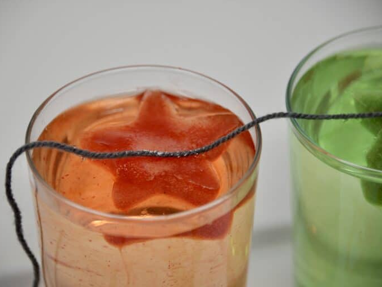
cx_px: 182
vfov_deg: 4.6
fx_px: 3598
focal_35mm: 326
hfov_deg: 6.1
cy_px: 143
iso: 400
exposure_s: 1/160
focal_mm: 300
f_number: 5.6
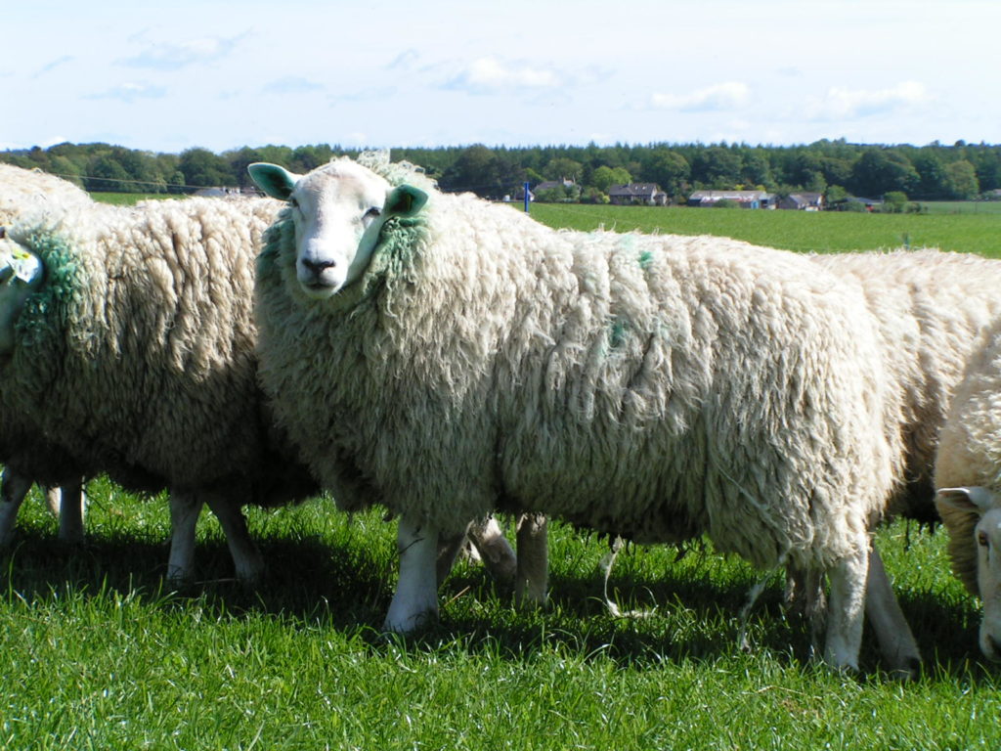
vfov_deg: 13.0
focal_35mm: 114
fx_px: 3297
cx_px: 500
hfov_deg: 17.3
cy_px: 376
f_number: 6.3
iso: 50
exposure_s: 1/250
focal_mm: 17.4
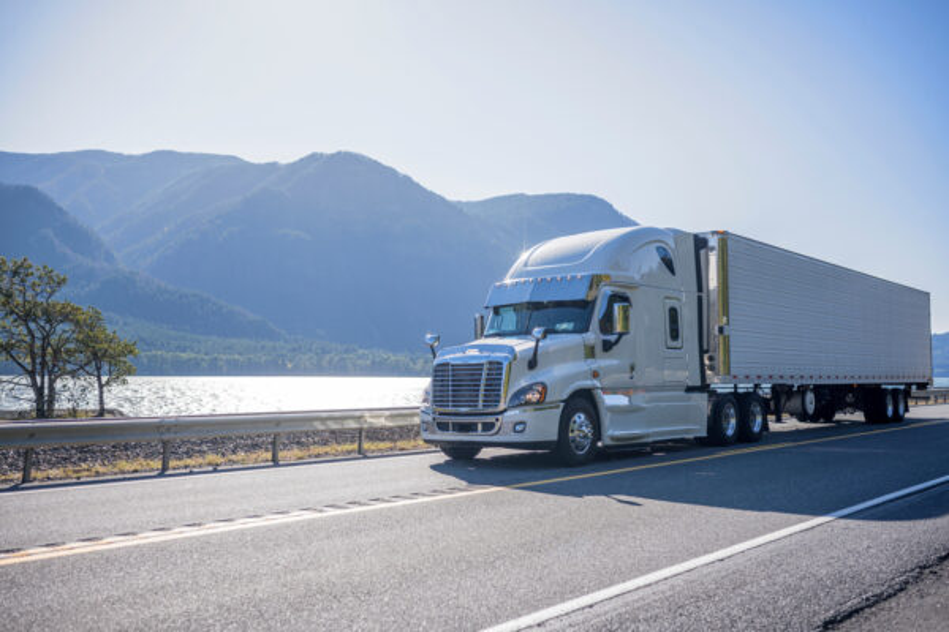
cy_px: 316
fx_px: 923
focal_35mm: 35
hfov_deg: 54.4
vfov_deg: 37.9
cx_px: 474
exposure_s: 1/2500
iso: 80
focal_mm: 35
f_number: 2.8
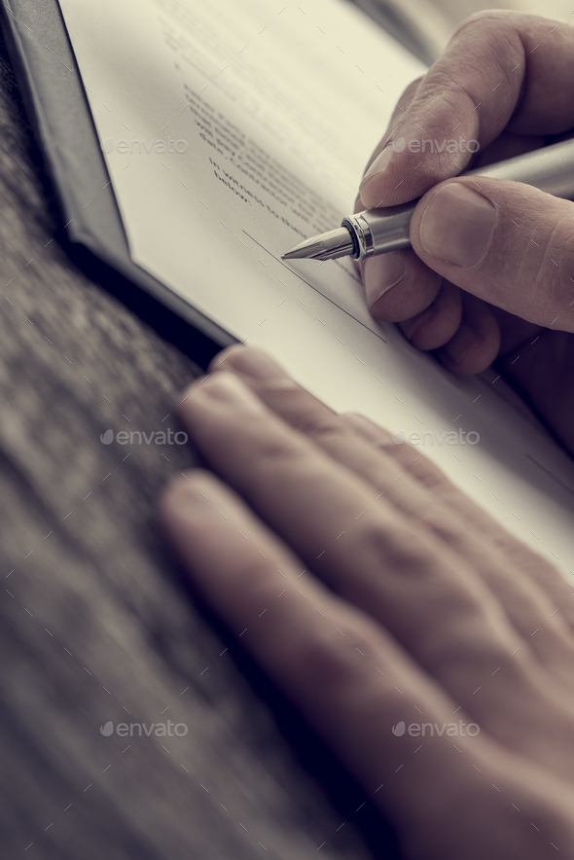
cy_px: 430
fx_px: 2509
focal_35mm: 105
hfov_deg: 13.1
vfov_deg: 19.5
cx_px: 287
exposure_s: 1/160
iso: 100
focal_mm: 105
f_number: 9
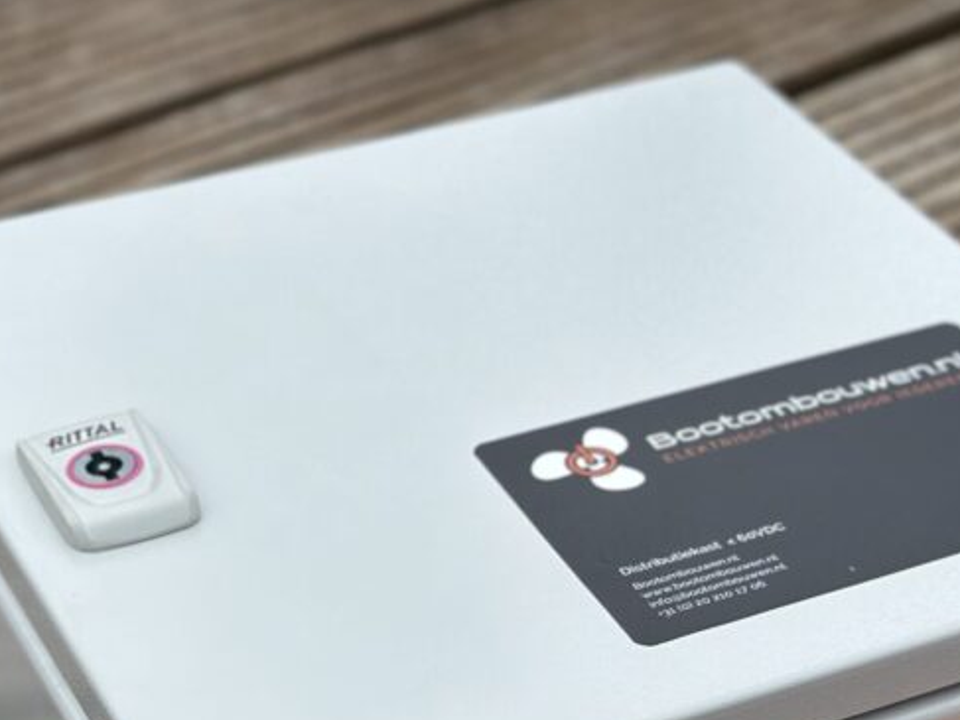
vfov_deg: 14.5
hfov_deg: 19.4
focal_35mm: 101
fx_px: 2800
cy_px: 684
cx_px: 580
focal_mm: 6.86
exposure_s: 1/2304
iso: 80
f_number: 1.78
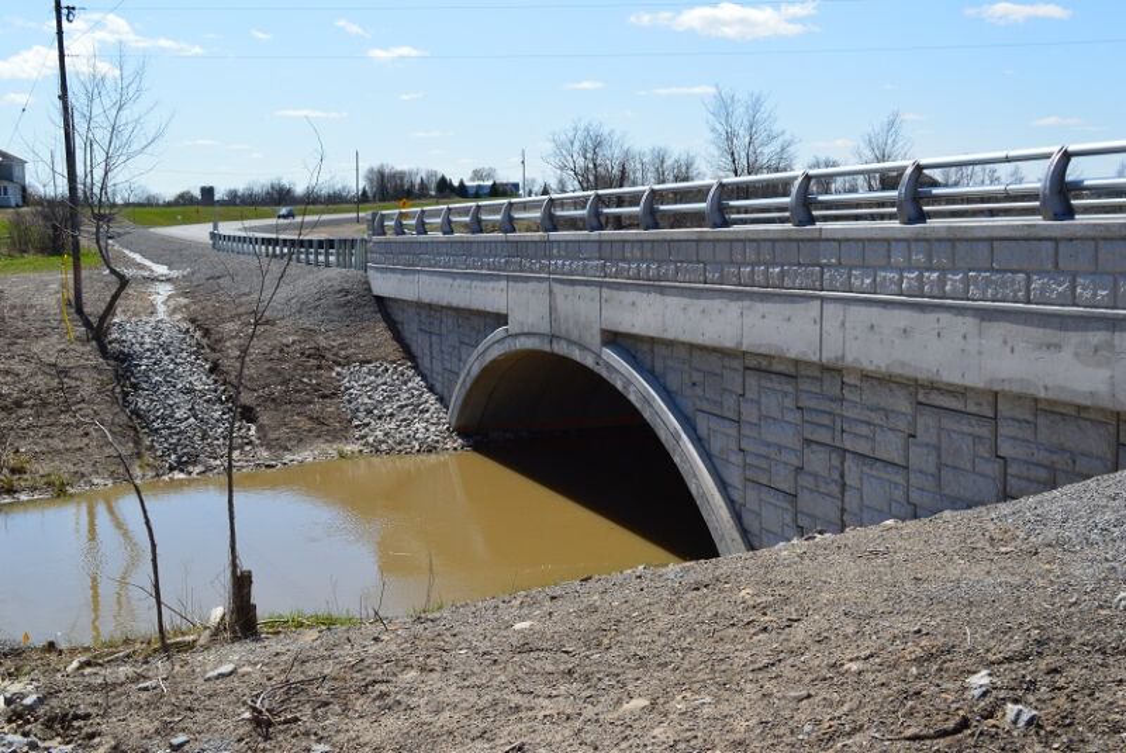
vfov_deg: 30.9
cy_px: 376
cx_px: 563
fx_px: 1362
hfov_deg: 44.9
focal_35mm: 44
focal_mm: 29
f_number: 11
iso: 400
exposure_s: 1/500
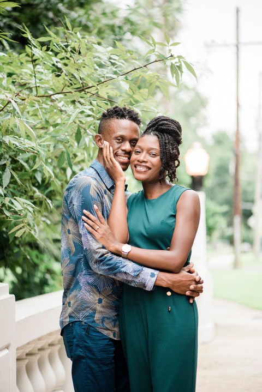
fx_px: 1145
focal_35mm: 105
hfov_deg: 13.1
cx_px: 131
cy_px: 196
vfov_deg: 19.4
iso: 800
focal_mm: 105
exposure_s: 1/800
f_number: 2.8
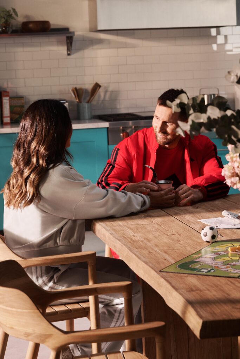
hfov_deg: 15.0
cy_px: 180
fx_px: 910
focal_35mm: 91
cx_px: 120
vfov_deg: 22.4
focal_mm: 91
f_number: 9
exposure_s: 1/200
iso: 1600
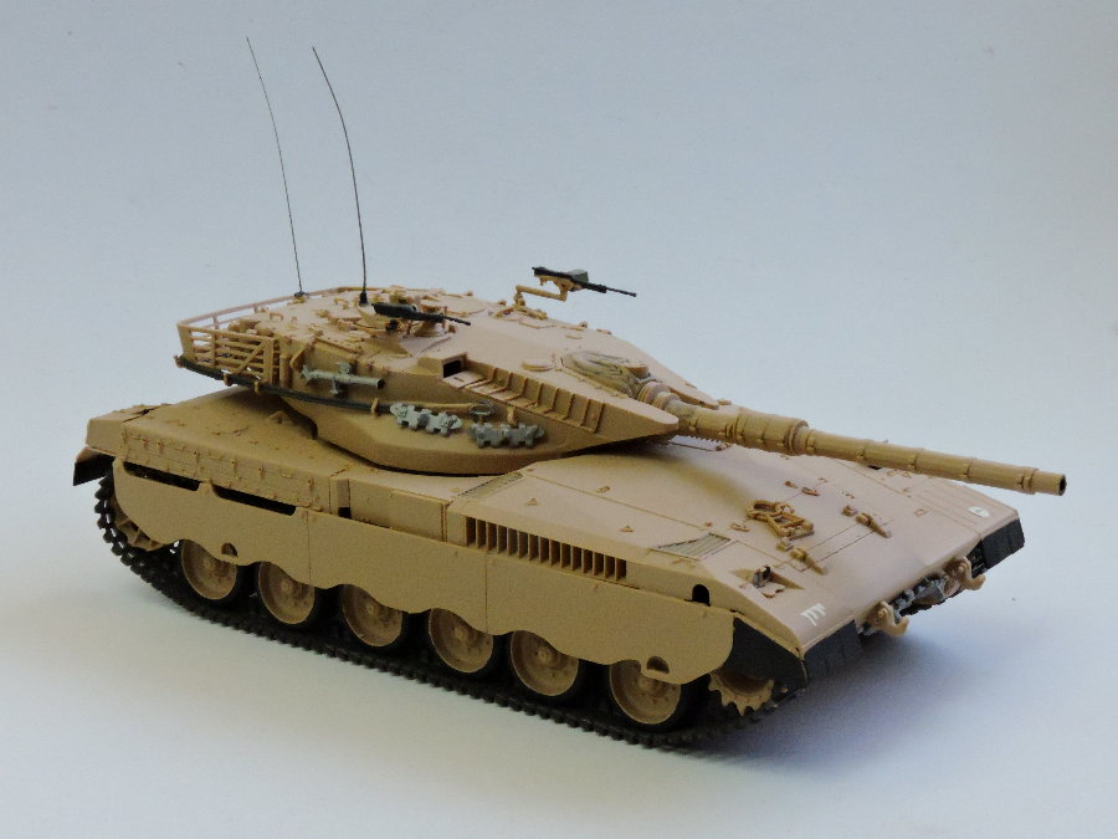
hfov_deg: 29.8
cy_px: 420
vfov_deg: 22.6
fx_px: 2099
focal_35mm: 65
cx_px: 559
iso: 1600
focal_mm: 11.6
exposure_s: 1/125
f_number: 7.6
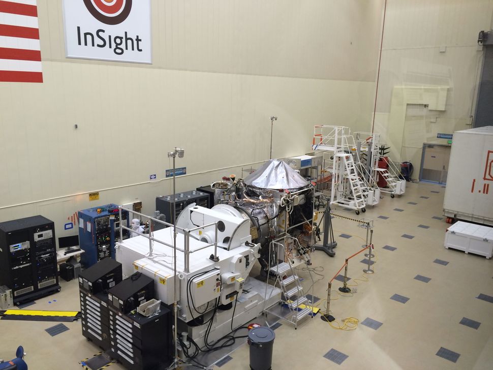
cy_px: 185
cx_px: 246
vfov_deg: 48.2
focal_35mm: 29
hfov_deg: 61.6
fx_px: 413
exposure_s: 1/40
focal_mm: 4.15
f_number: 2.2
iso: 40
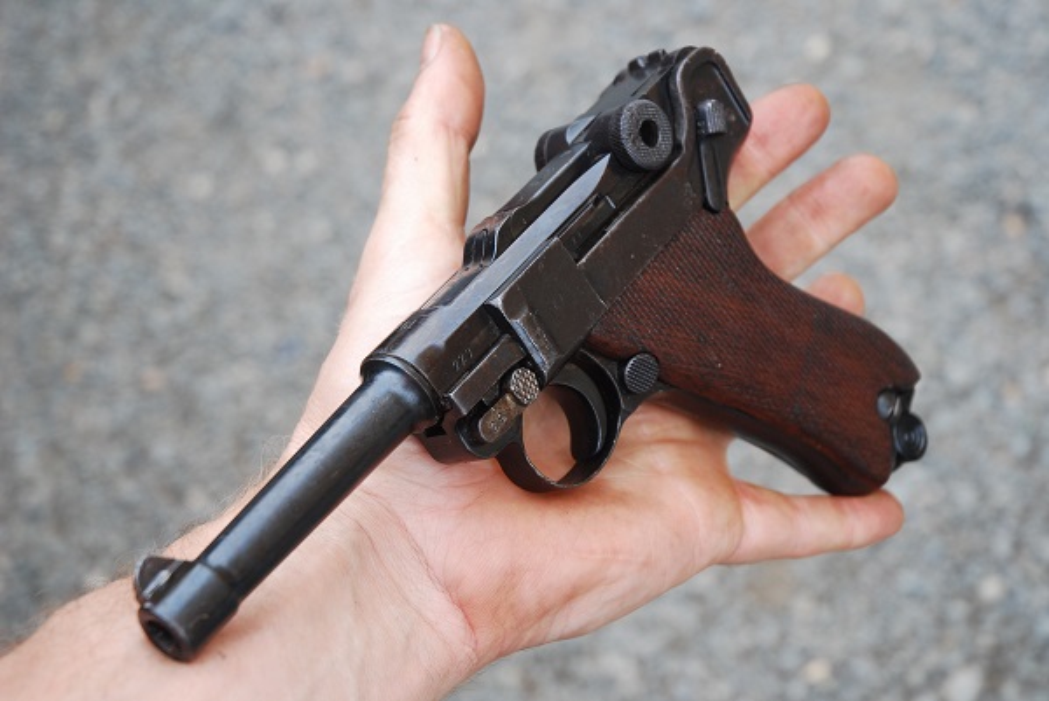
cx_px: 524
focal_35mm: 72
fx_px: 2099
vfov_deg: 19.0
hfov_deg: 28.1
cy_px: 350
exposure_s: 1/125
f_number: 5.6
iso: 180
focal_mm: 48
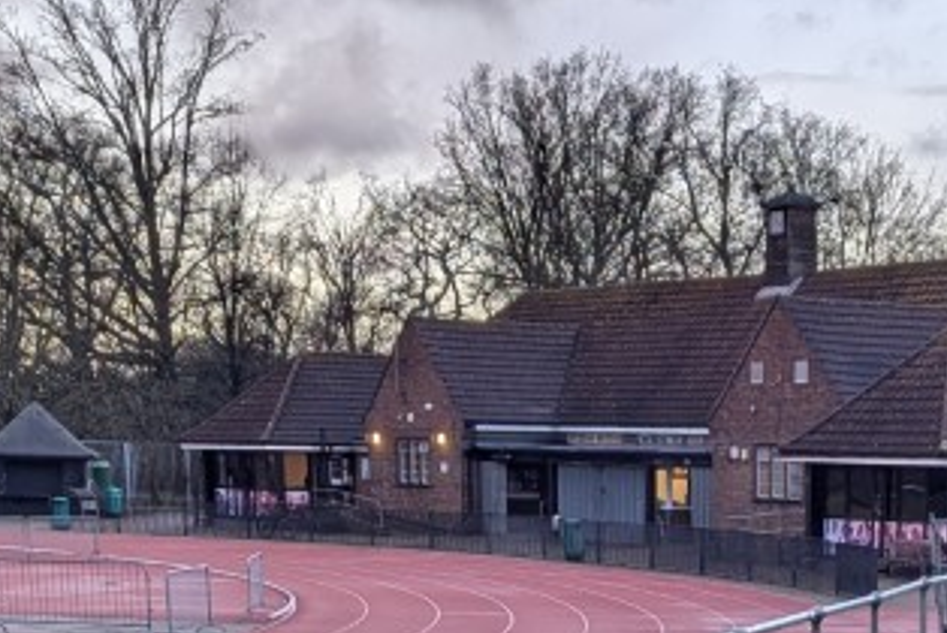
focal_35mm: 95
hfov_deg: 21.1
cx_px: 822
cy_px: 1031
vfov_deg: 13.4
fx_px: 2501
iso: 38
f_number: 1.85
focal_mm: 6.81
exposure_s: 1/179
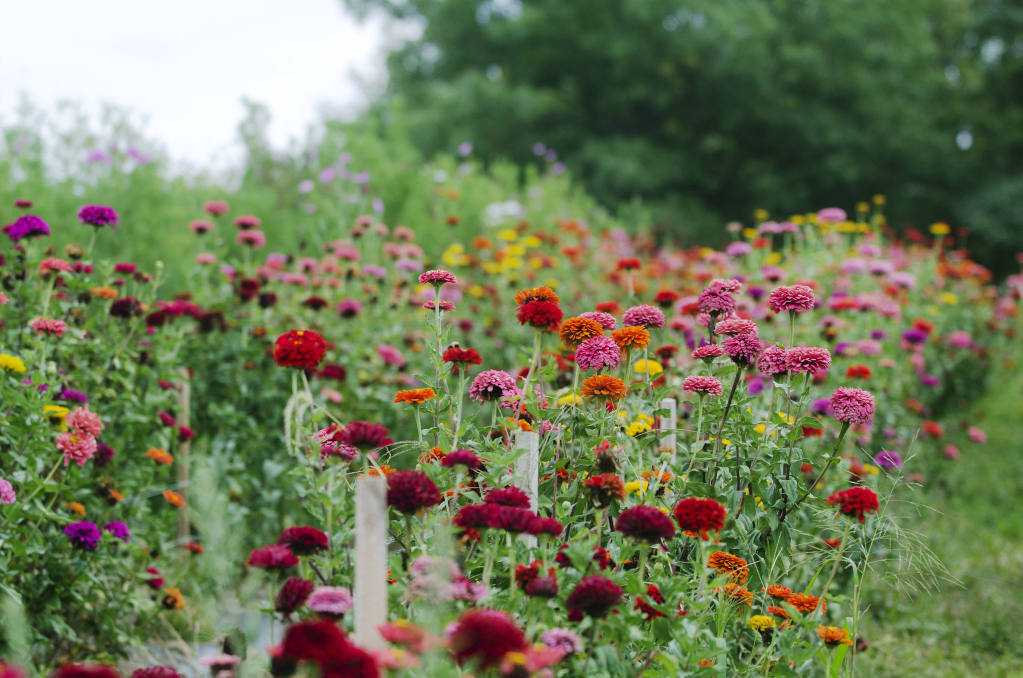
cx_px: 512
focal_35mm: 120
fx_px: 3403
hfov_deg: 17.1
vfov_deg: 11.4
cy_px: 339
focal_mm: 80
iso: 200
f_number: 3.5
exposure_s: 1/1600
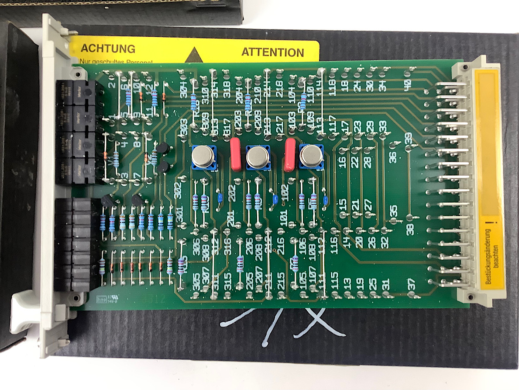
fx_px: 465
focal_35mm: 31
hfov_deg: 58.3
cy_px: 195
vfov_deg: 45.4
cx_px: 260
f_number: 2.4
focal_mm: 3.3
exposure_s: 1/50
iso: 160
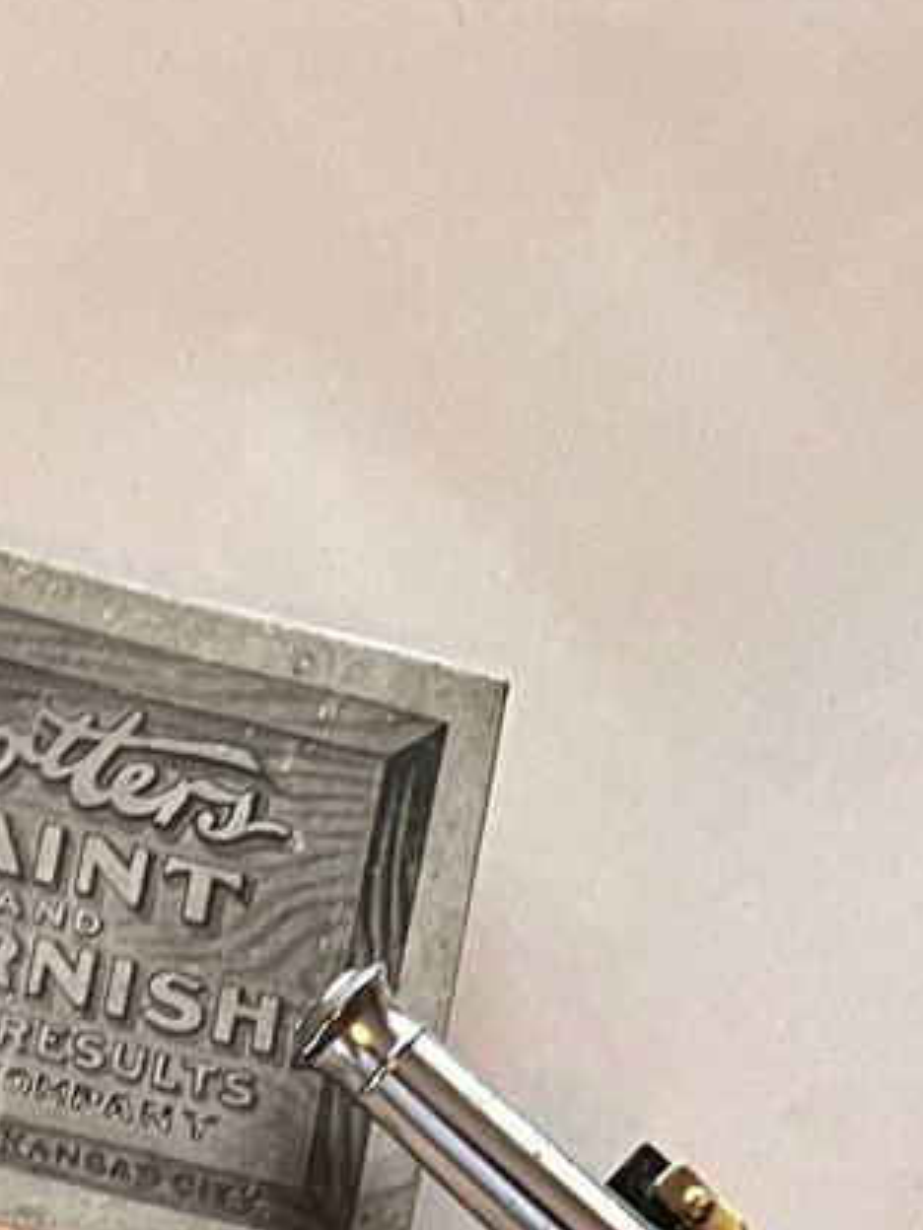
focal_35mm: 125
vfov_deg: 13.1
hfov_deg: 11.1
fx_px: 4444
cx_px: -683
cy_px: 2652
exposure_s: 1/60
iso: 80
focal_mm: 5.7
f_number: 1.5
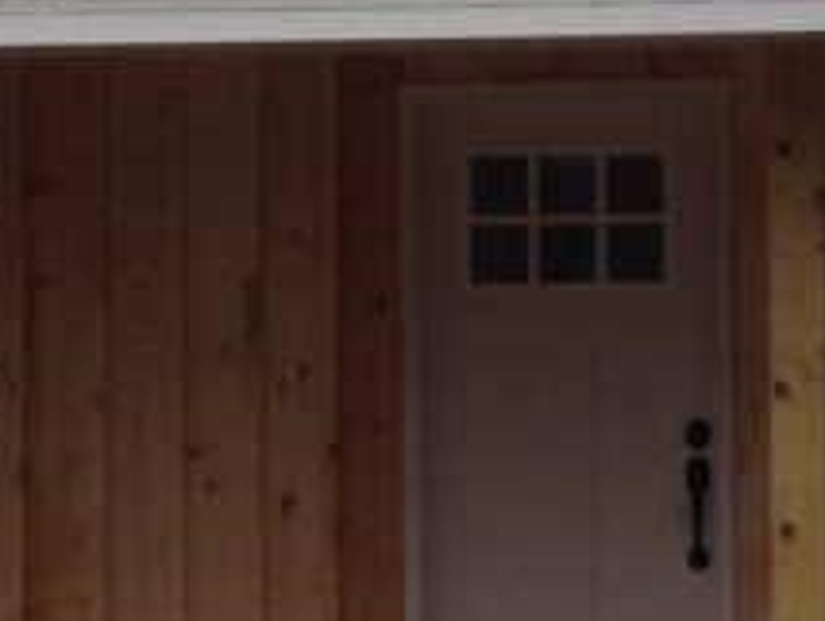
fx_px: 4414
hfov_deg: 10.6
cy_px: 359
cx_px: 806
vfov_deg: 8.0
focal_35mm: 185
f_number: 2.4
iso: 50
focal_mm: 4.12
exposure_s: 1/147
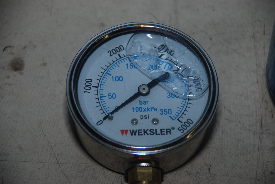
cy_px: 92
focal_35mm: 202
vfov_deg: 6.8
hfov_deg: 10.1
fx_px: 1549
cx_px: 138
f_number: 5.6
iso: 200
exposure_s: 1/60
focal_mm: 135
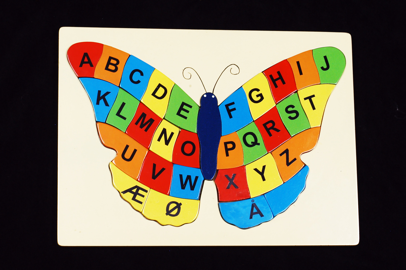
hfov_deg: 19.5
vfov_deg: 13.0
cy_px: 135
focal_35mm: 105
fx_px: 1183
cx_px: 203
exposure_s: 1/125
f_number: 9
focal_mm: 70
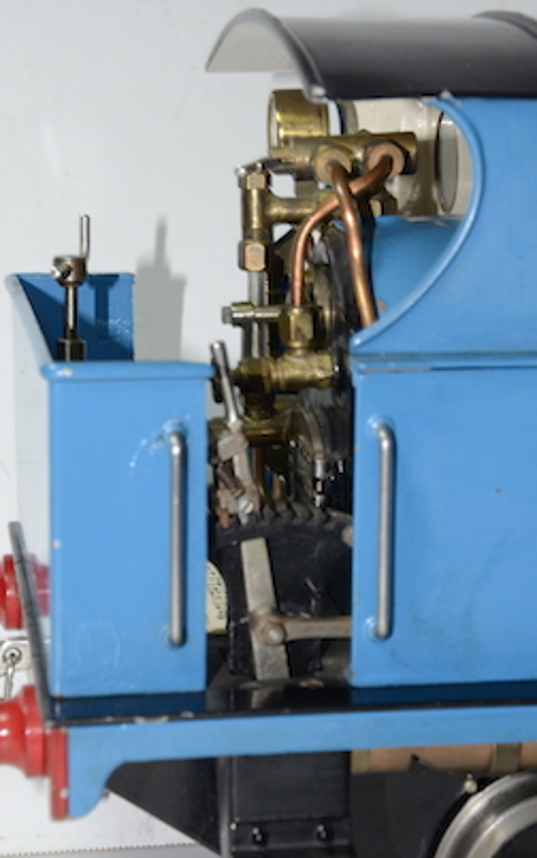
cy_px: 428
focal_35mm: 108
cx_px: 286
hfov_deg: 12.1
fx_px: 2528
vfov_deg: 19.3
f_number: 13
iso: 800
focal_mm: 70
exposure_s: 1/60
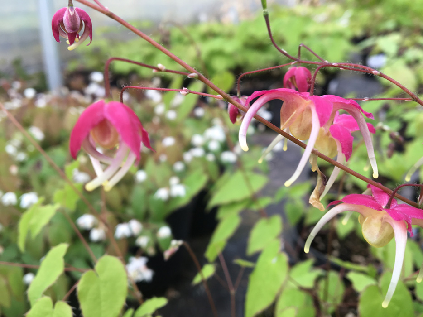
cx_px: 212
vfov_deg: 48.2
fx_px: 354
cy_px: 158
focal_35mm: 29
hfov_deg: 61.7
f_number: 2.2
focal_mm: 4.15
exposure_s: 1/60
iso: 25
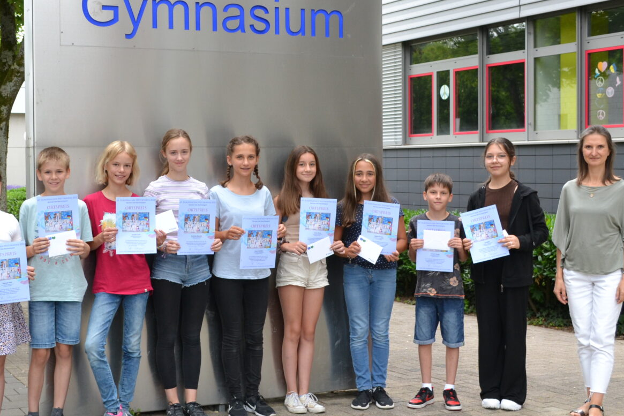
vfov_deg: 23.4
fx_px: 1005
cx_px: 214
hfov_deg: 34.2
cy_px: 189
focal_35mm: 58
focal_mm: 22
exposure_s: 1/125
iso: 400
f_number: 5.6
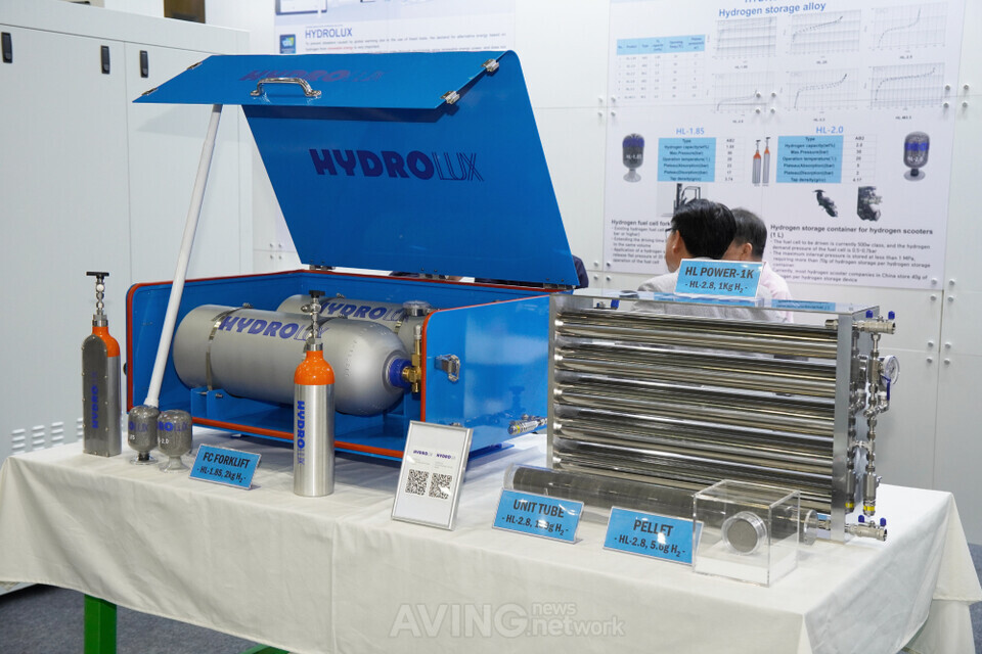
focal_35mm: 45
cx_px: 491
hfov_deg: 43.6
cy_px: 327
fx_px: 1227
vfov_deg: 29.9
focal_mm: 30
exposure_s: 1/160
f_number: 4
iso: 640
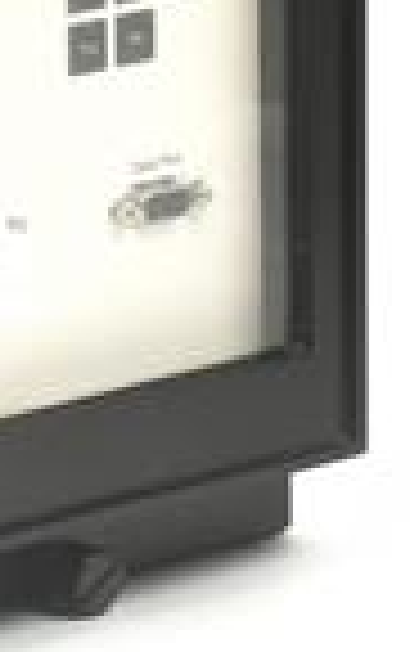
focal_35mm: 190
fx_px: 3387
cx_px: -95
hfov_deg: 6.9
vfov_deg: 10.8
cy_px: -162
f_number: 13
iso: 200
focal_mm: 30
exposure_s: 1/200
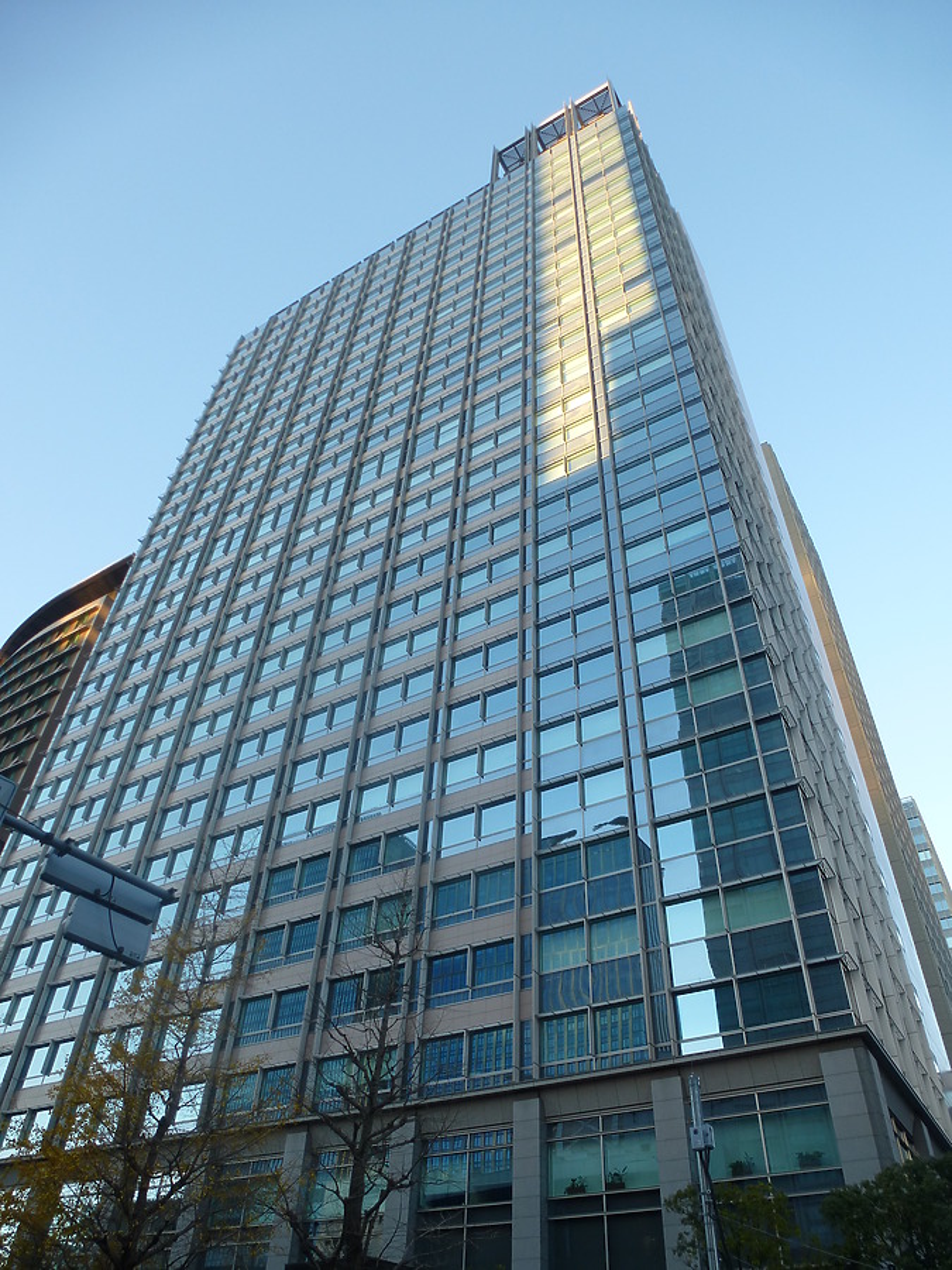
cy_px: 635
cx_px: 476
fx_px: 880
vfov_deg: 71.6
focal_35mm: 24
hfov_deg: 56.8
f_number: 3.3
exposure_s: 1/125
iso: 100
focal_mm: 4.3
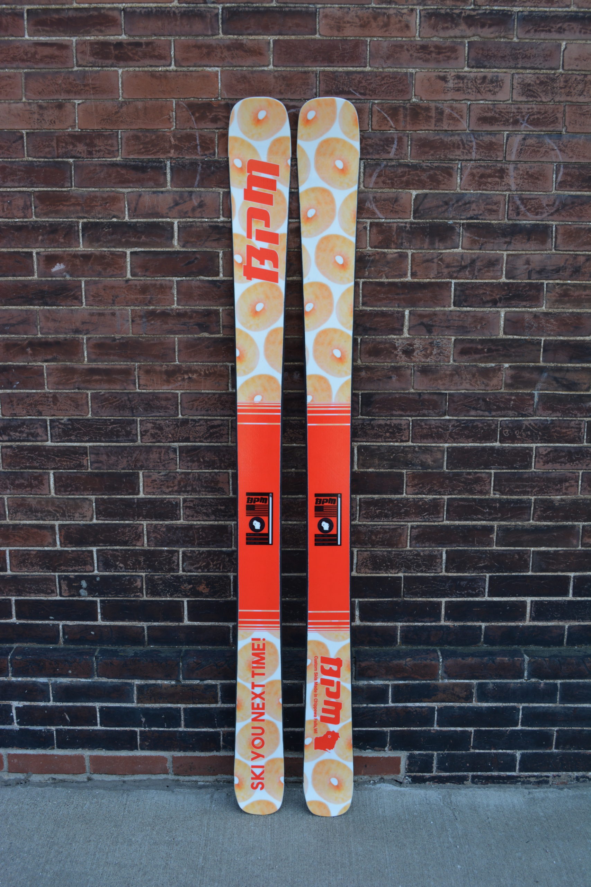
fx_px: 886
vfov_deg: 53.1
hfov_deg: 36.9
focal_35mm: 36
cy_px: 444
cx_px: 296
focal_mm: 24
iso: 200
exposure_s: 1/125
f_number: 5.6
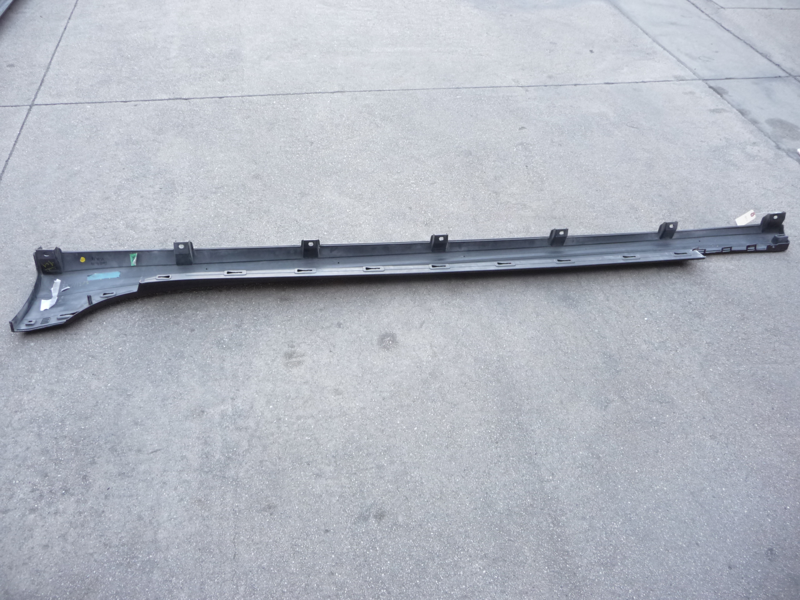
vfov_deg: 49.7
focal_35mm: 28
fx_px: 647
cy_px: 300
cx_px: 400
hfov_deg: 63.4
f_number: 3.3
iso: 125
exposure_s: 1/30
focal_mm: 4.7
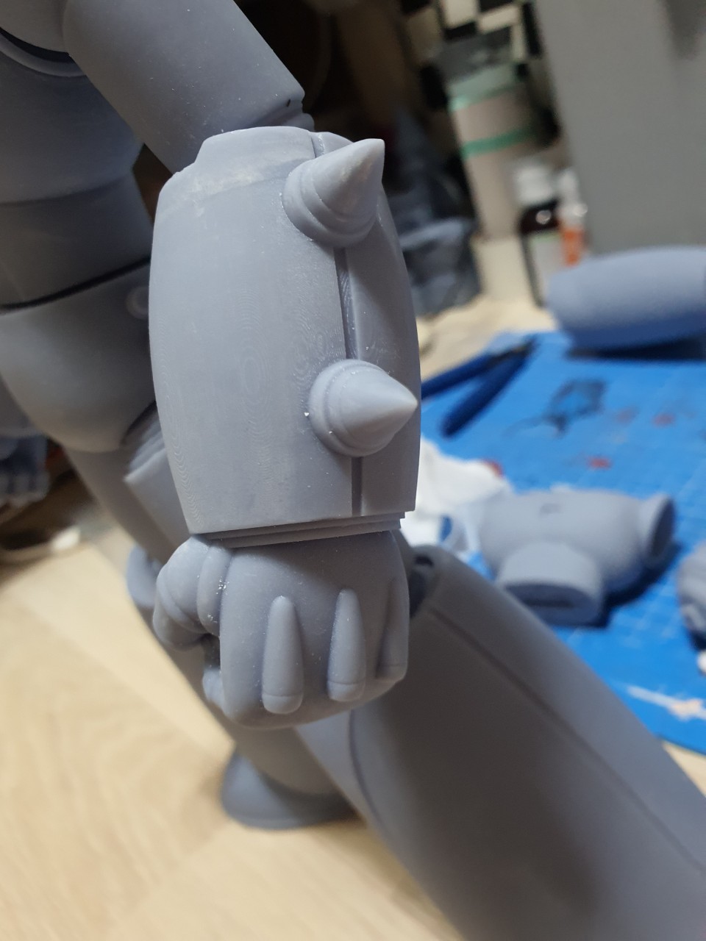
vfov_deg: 67.3
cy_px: 470
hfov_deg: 53.1
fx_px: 707
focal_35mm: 26
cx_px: 353
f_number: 2.4
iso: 400
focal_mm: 4.3
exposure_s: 1/40
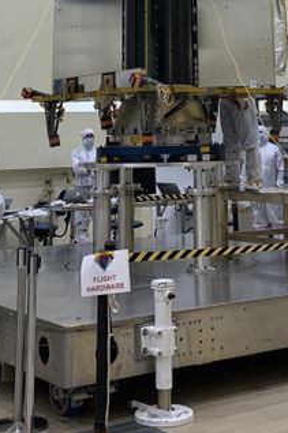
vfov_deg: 24.0
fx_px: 889
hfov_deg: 18.4
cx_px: 176
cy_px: -129
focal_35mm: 74
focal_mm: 4.25
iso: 80
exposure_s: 1/120
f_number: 1.8
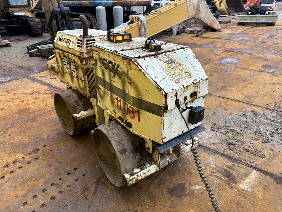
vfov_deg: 56.8
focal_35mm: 24
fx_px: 196
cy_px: 106
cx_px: 141
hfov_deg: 71.6
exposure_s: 1/143
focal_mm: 6.86
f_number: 1.78
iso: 64
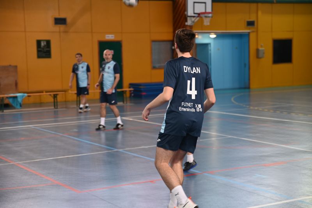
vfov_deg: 19.4
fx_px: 606
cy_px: 104
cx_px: 156
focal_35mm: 70
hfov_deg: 28.9
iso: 640
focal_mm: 70
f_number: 2.8
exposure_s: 1/125
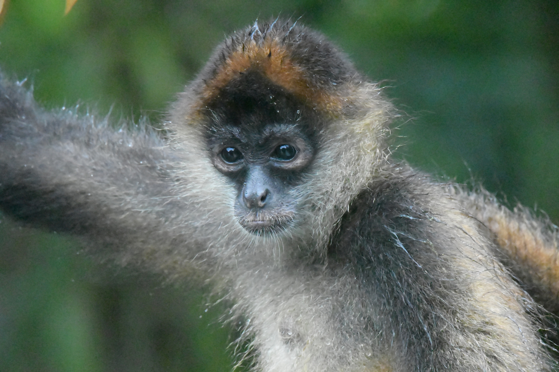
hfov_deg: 2.3
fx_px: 13974
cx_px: 280
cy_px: 186
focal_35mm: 900
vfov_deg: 1.5
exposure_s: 1/1000
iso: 51200
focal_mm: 600
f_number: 13
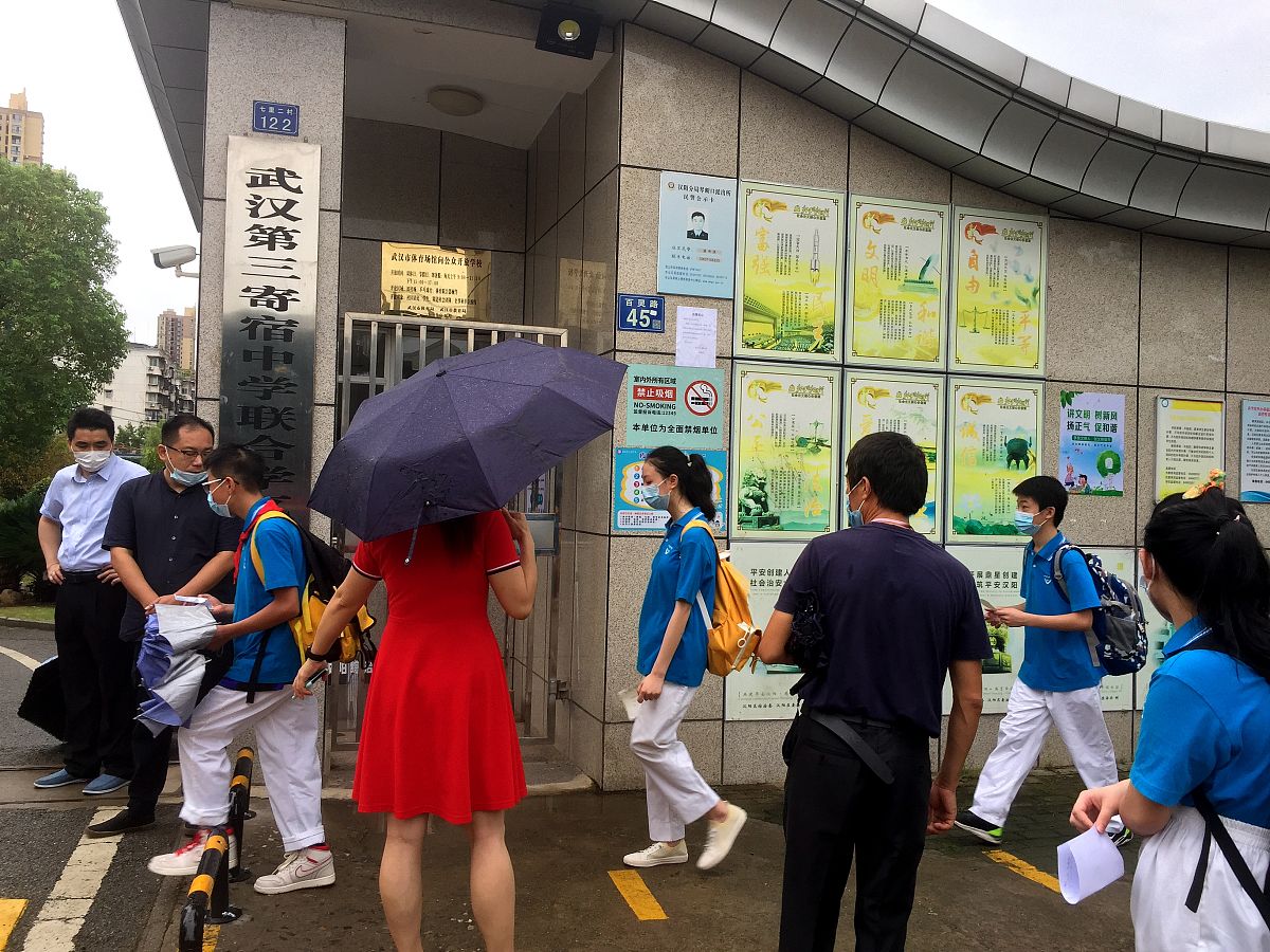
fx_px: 1064
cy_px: 476
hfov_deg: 61.7
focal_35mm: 29
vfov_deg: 48.2
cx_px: 635
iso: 32
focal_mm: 4.15
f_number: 2.2
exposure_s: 1/168
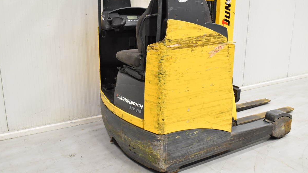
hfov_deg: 54.6
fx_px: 298
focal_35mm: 37
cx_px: 153
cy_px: 80
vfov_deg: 32.4
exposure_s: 1/25
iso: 1600
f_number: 6.3
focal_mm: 23
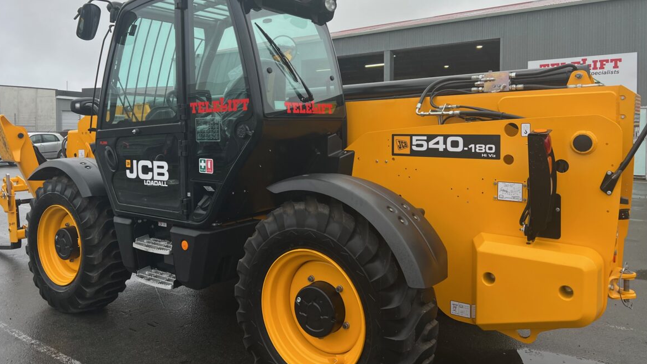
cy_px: 134
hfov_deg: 66.1
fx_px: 497
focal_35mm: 29
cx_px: 319
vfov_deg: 39.9
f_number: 1.5
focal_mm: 5.7
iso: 50
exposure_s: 1/614
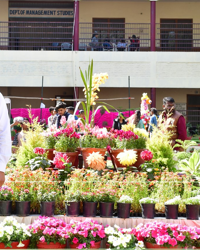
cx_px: 85
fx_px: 518
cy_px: 109
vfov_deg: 27.1
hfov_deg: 21.9
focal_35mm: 70
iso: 250
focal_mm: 27
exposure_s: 1/160
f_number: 5.6
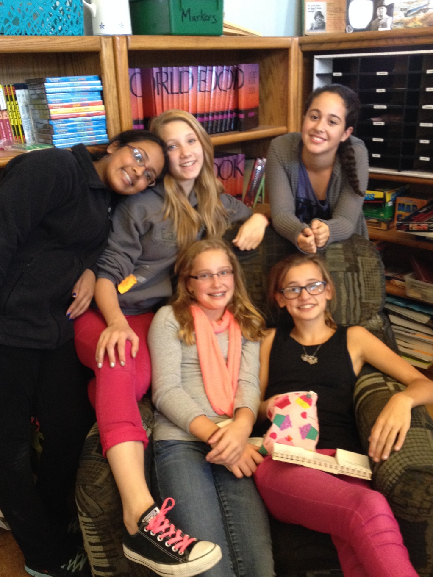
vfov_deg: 50.1
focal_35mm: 37
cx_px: 206
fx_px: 617
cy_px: 291
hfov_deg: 38.7
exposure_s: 1/20
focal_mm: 4.28
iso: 250
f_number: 2.4
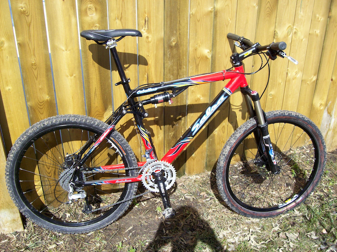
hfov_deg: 51.4
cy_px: 126
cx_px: 168
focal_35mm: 36
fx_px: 350
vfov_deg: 39.6
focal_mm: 6
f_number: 4.8
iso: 80
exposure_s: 1/306
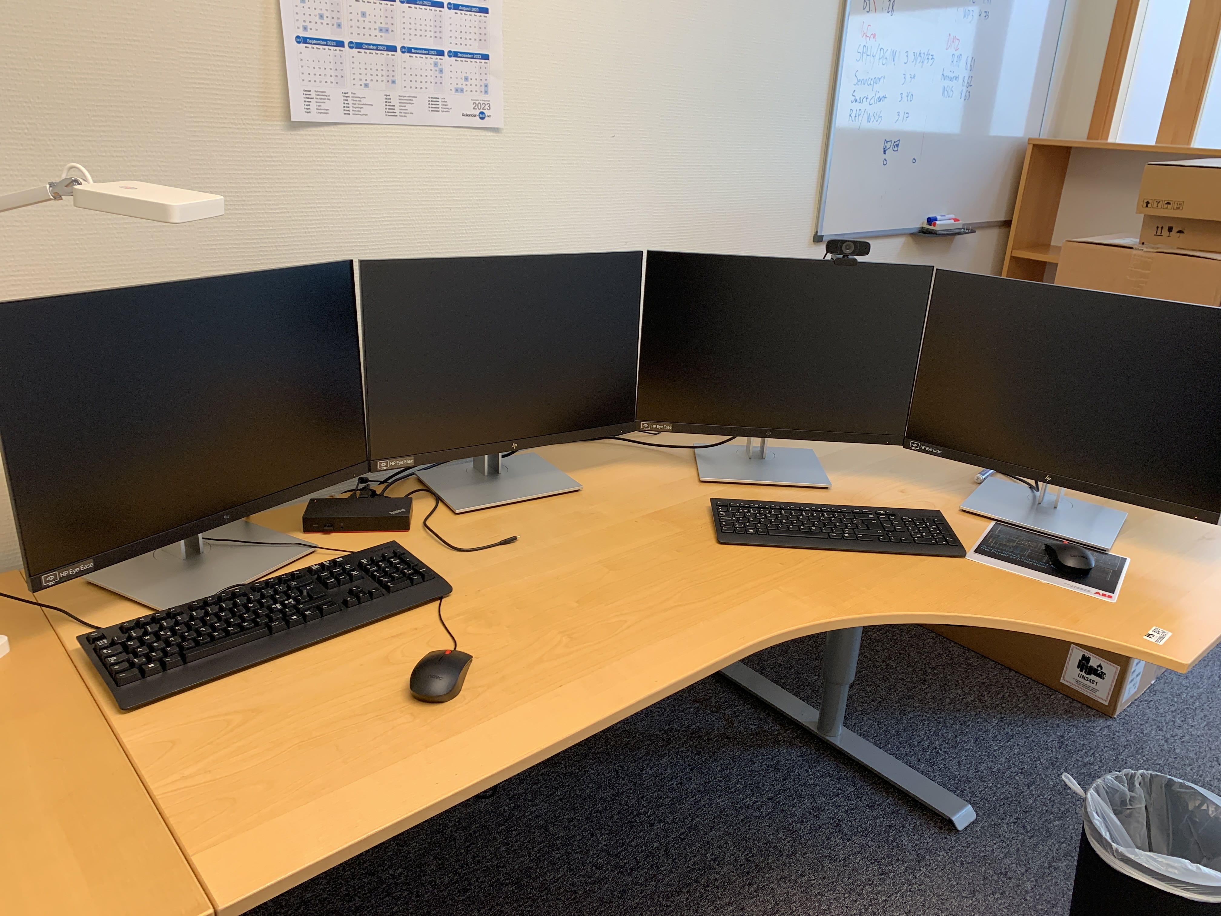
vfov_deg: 53.1
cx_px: 610
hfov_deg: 67.3
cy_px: 458
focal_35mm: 26
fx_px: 917
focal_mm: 4.25
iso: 64
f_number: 1.8
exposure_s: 1/50
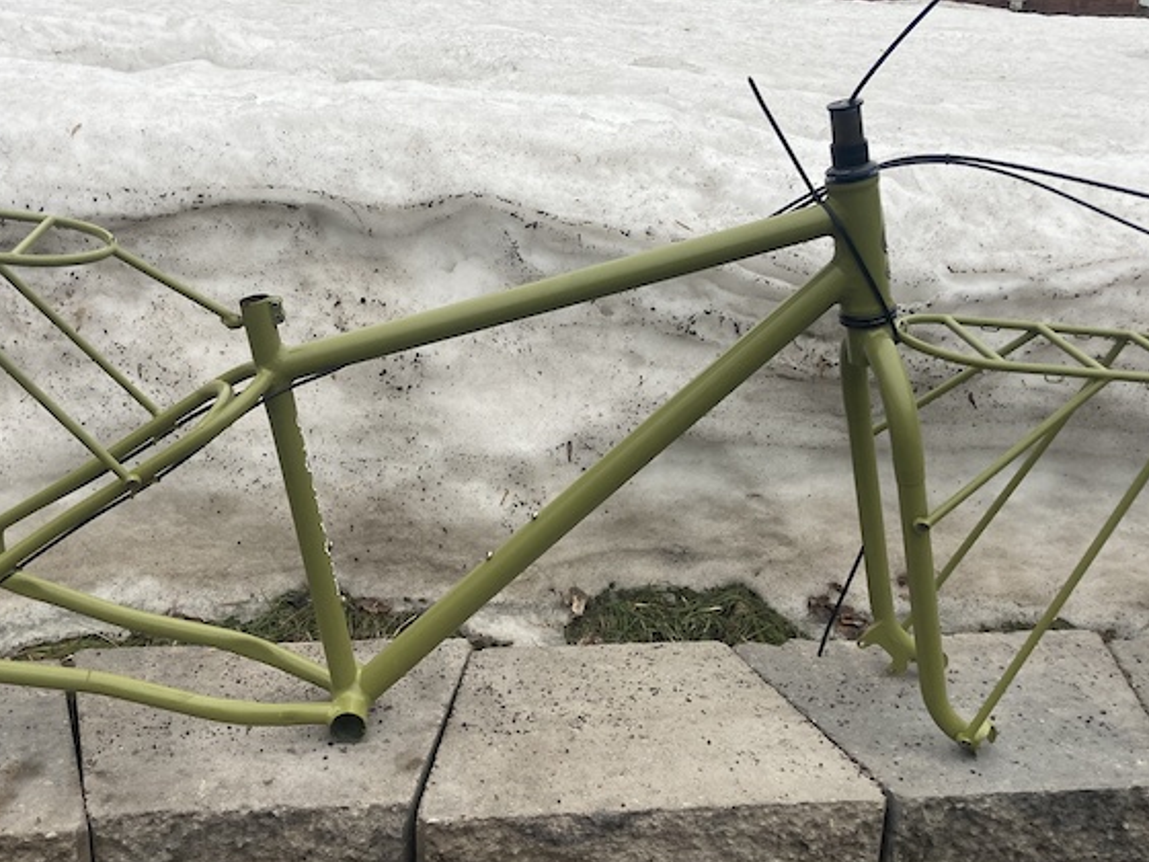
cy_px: 417
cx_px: 507
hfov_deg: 46.7
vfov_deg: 36.0
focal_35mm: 40
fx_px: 1328
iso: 20
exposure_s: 1/495
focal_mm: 3.99
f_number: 1.8
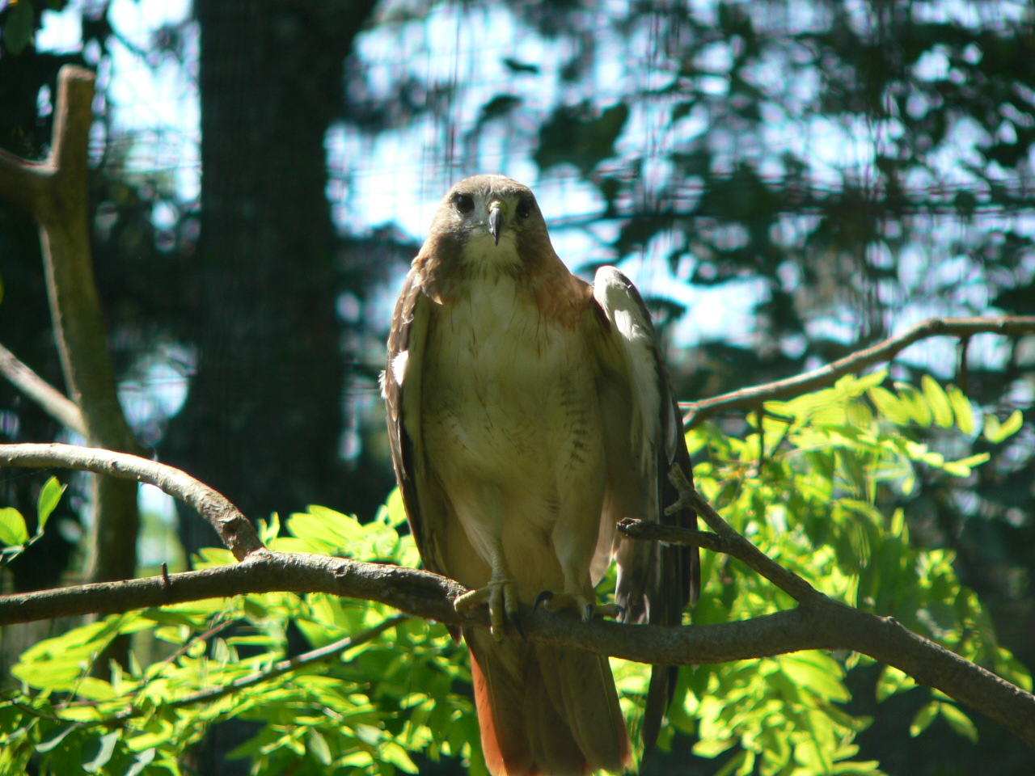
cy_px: 388
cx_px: 518
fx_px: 12917
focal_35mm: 432
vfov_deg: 3.4
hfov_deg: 4.6
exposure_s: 1/250
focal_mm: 72
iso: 80
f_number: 2.8
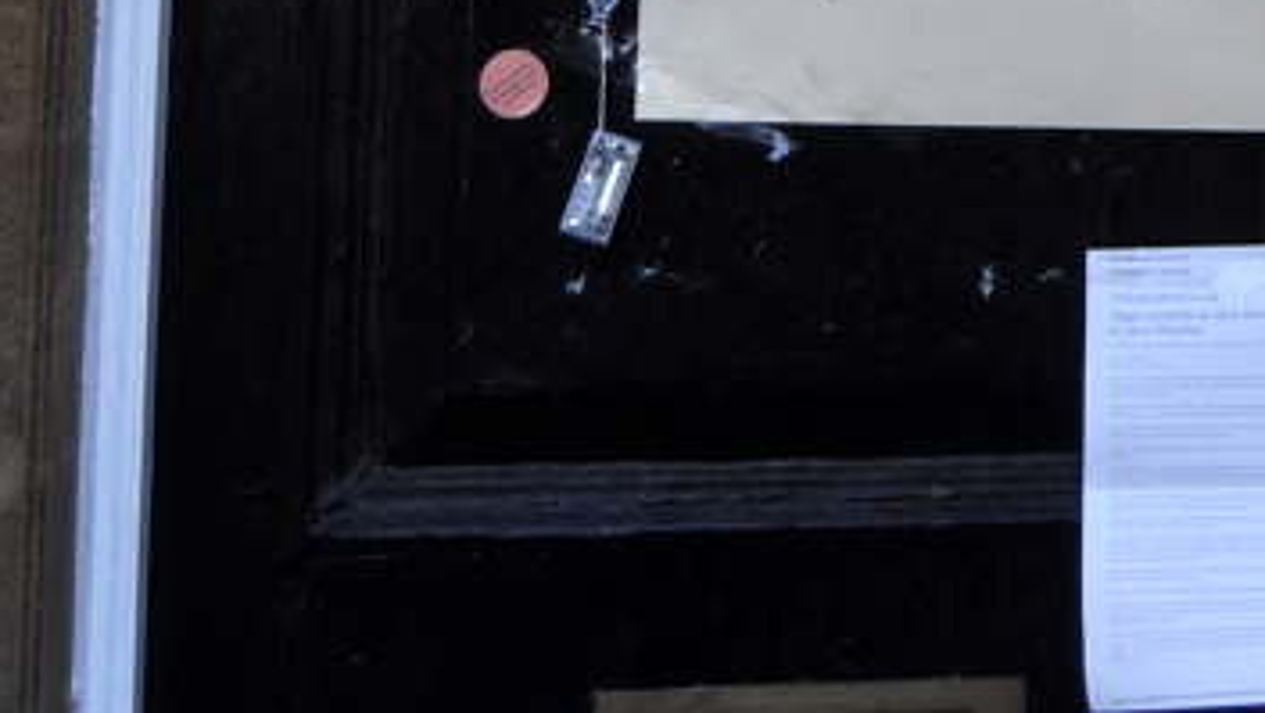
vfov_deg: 8.6
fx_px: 4296
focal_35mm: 128
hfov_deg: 16.0
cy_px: -1014
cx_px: 1591
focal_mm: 18
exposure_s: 1/400
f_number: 3.5
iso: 200
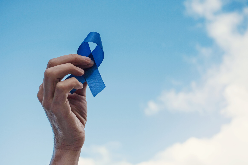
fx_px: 282
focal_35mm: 41
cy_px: 82
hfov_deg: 47.4
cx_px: 124
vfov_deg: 32.6
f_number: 3.6
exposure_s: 1/2200
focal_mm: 27
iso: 250
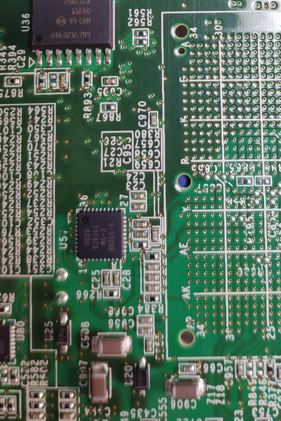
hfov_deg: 27.5
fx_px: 573
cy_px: -20
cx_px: 171
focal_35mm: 49
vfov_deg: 35.6
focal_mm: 4.22
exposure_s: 1/50
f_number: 1.8
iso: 234
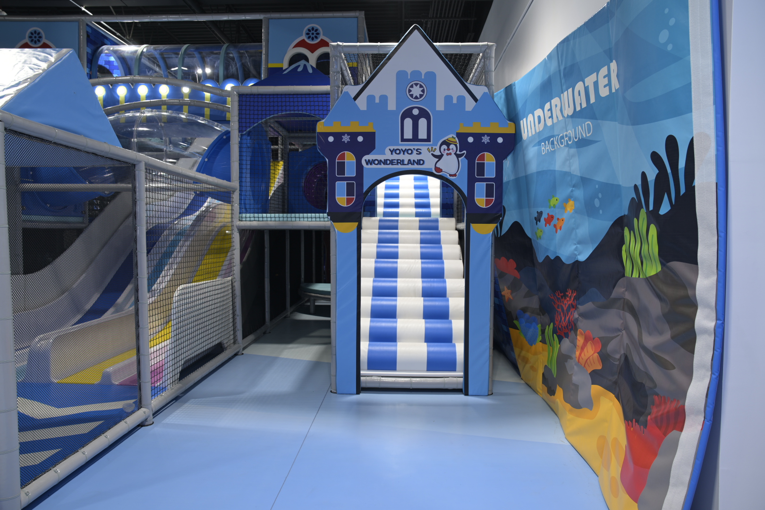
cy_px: 255
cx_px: 382
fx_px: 510
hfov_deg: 73.7
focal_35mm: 24
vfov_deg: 53.1
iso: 100
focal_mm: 24
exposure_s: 1/25
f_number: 5
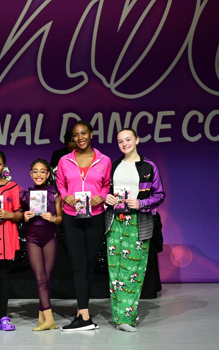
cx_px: -12
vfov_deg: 11.4
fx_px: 1757
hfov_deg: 7.1
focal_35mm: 184
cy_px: 175
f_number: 2.8
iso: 3200
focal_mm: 120
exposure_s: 1/800
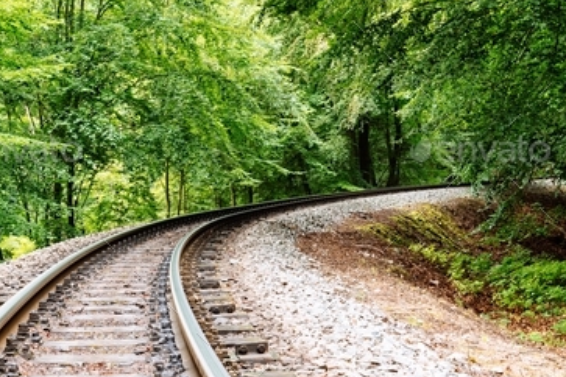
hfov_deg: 26.0
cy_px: 224
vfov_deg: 17.5
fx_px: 1226
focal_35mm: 78
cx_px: 242
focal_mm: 48
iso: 100
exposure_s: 1/5
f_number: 9
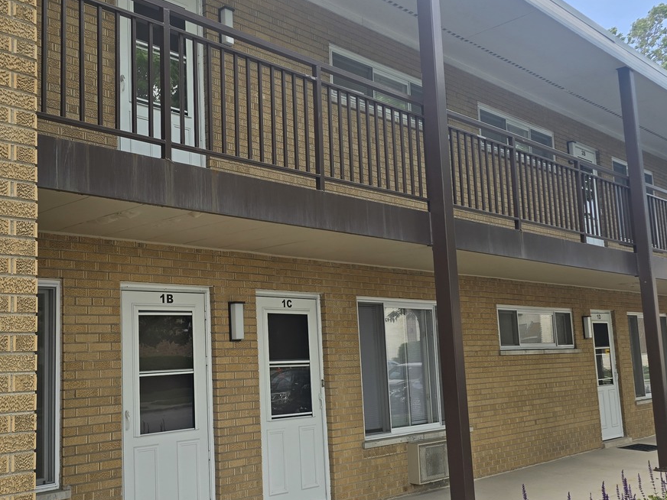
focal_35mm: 38
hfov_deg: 47.8
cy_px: 261
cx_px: 200
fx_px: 732
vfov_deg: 37.7
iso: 12
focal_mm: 6.3
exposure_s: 1/338
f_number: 1.7
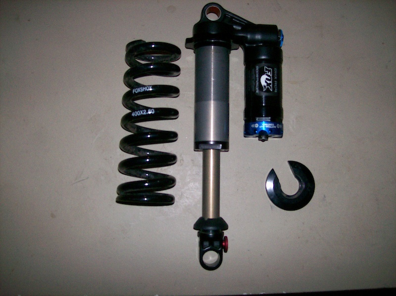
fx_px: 412
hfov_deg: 51.4
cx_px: 198
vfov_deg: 39.6
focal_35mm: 36
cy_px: 148
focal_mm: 6
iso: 140
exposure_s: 1/64
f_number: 2.7
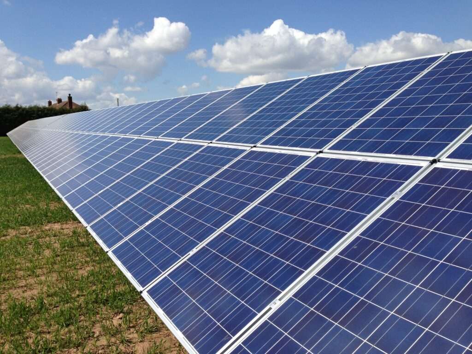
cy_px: 177
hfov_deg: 55.4
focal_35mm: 33
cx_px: 236
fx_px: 450
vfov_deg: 42.9
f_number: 2.4
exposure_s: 1/2008
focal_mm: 4.13
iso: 50
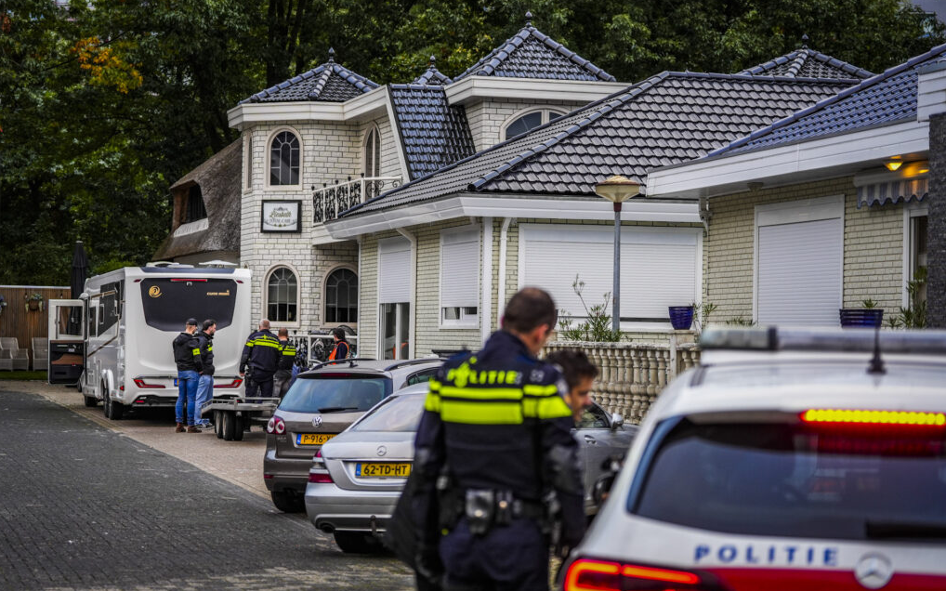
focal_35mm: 81
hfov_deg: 25.5
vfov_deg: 16.1
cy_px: 289
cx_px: 472
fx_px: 2088
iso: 800
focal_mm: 79
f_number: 2.8
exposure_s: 1/640
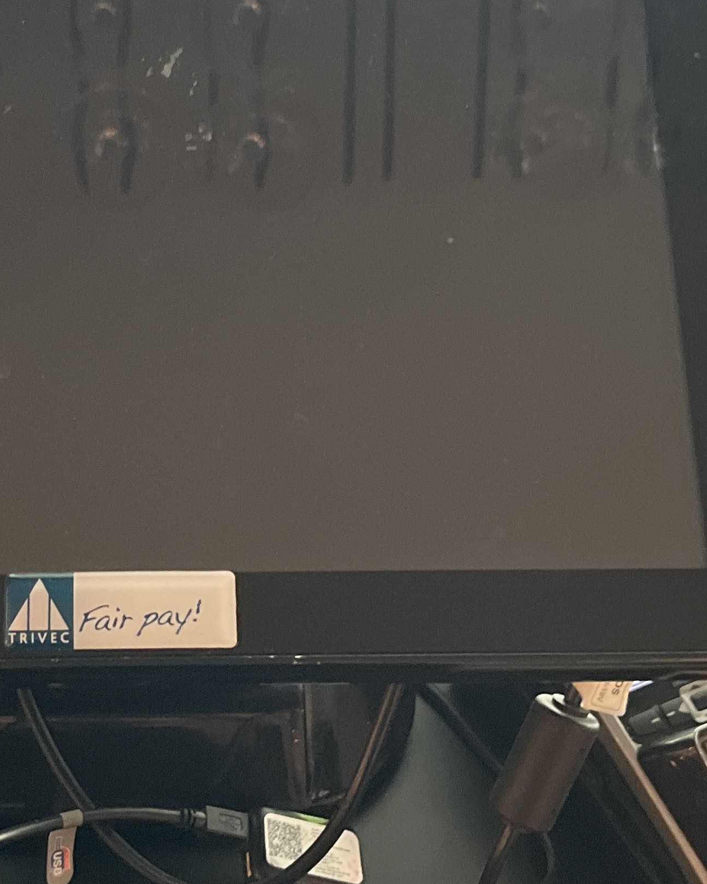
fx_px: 1648
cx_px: 167
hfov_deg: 23.9
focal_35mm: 63
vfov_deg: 30.0
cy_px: 424
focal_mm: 5.1
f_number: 1.6
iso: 500
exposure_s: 1/25
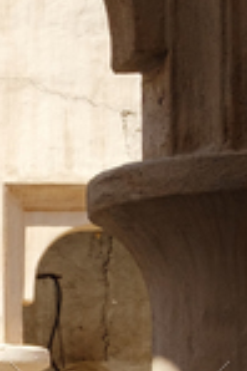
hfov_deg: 7.1
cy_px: 452
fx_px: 1898
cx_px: -267
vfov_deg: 11.0
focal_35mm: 184
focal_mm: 20.9
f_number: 5
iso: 400
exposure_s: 1/250
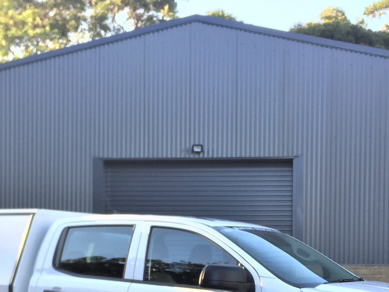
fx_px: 697
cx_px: 204
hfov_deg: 31.2
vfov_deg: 22.6
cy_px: 301
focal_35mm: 62
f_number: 2.2
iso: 32
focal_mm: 4.15
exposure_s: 1/195
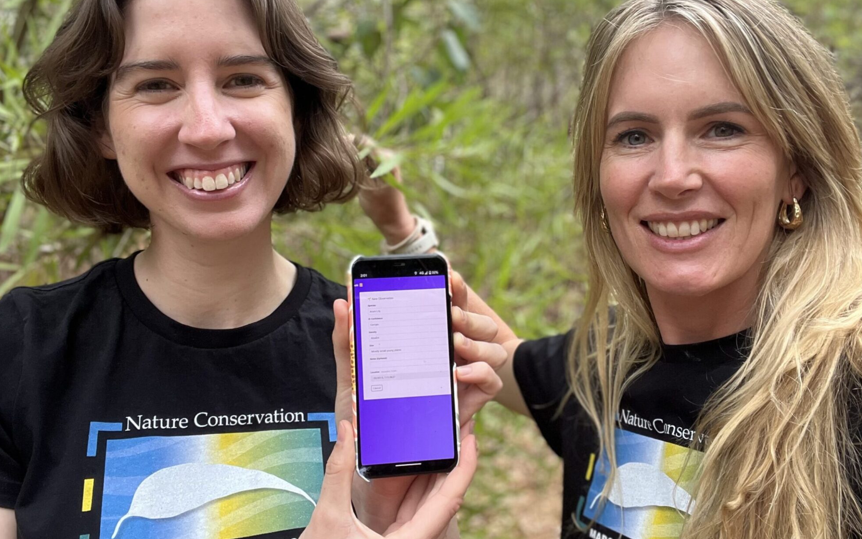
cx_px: 431
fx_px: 752
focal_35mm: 32
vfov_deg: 39.3
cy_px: 230
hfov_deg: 59.7
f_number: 2.2
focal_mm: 2.71
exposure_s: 1/85
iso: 100
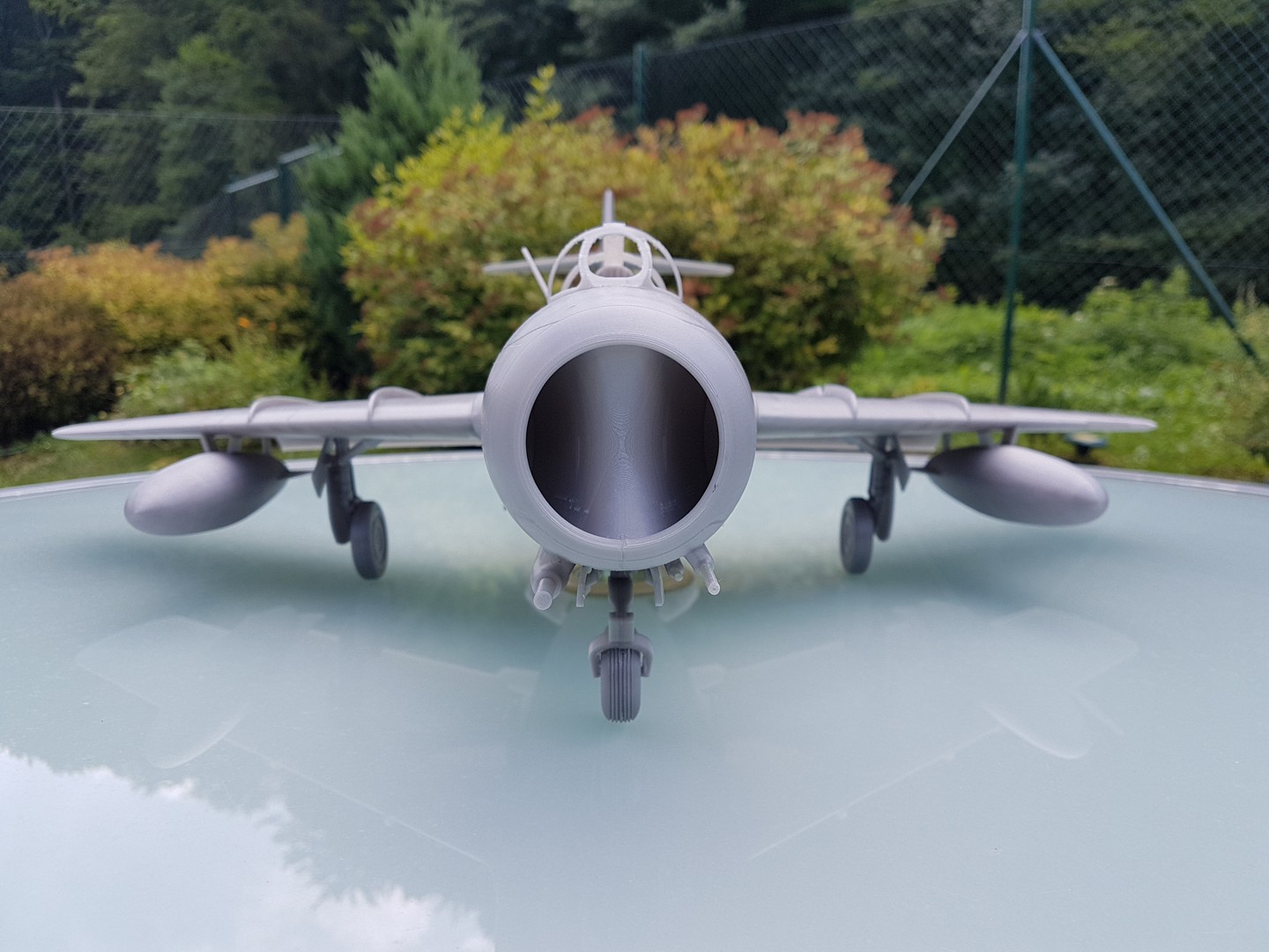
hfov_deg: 67.3
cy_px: 476
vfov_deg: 53.1
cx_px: 634
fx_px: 953
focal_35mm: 26
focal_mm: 4.2
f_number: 1.7
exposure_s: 1/696
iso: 40
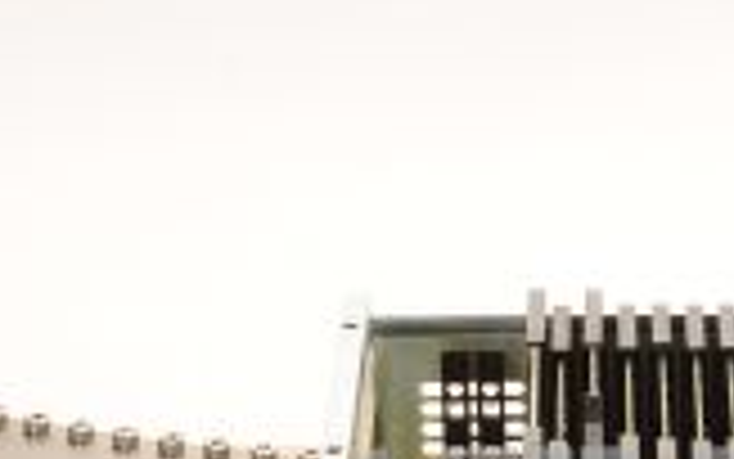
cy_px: 556
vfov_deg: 7.0
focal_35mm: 187
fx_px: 3742
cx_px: 806
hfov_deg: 11.1
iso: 320
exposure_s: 1/160
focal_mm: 50
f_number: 13
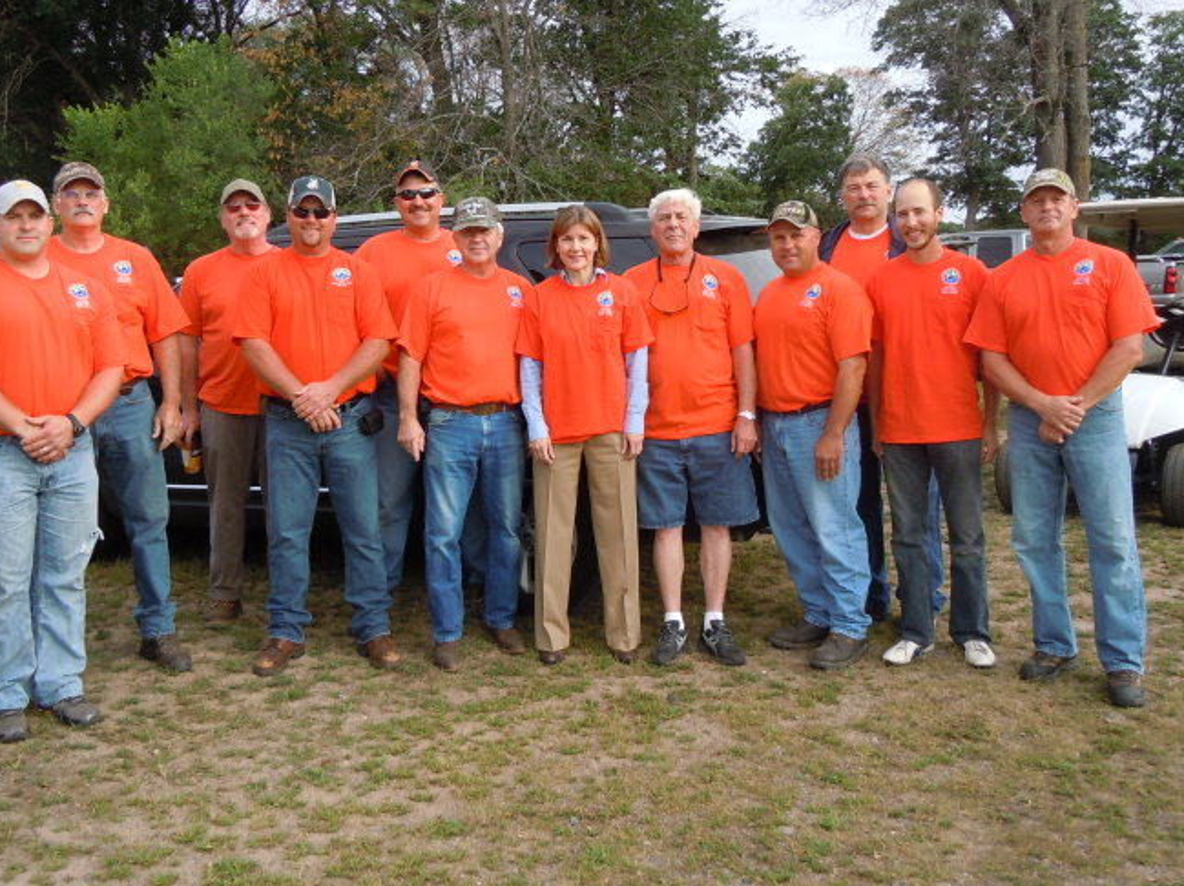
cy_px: 386
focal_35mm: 37
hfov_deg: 50.1
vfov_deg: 38.6
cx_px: 527
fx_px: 1265
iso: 100
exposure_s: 1/250
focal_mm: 5.4
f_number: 3.5
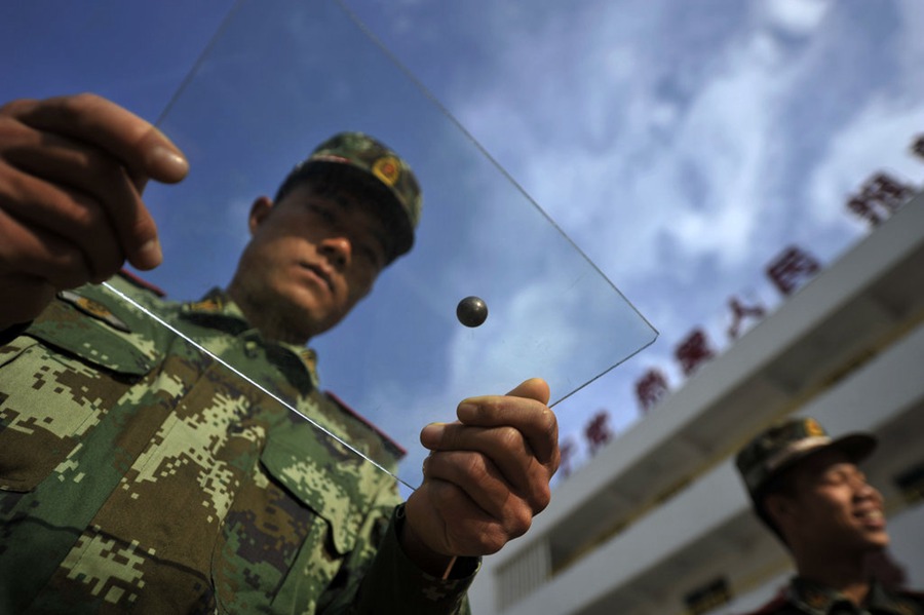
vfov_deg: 57.2
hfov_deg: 78.6
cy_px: 308
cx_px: 462
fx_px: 564
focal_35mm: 22
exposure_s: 1/2500
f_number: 2.8
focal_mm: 22
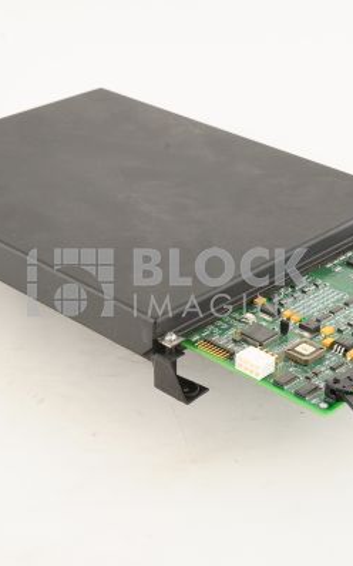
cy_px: 283
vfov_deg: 26.8
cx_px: 169
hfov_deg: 16.9
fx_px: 1186
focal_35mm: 77
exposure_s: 1/125
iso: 1600
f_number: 10
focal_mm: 50
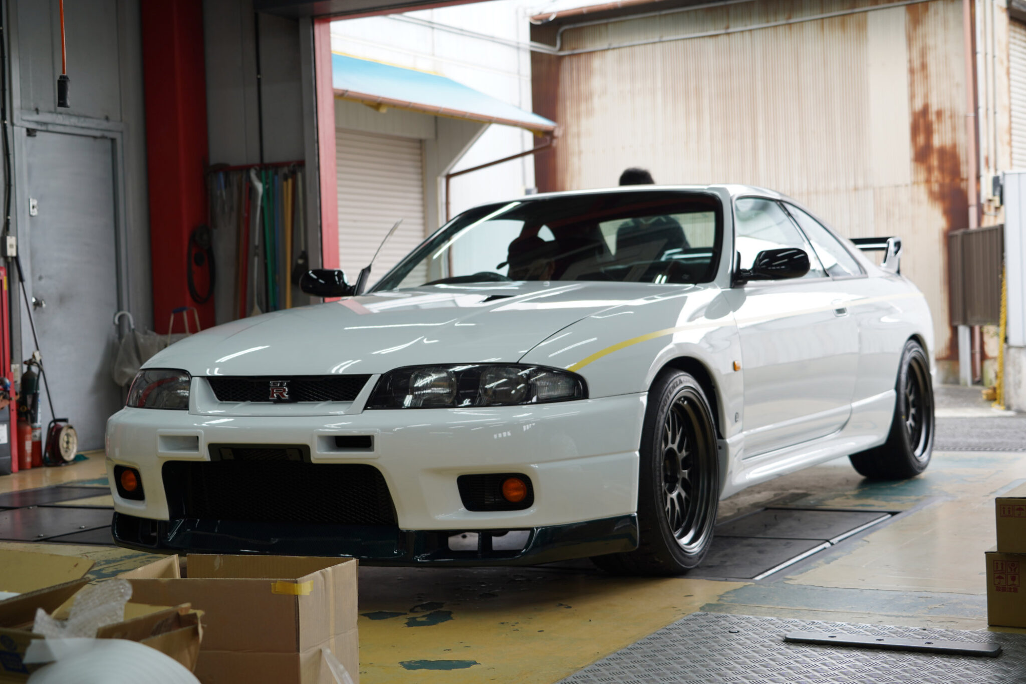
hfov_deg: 38.2
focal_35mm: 52
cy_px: 342
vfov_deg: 26.0
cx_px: 513
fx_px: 1482
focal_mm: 52
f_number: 4.5
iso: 160
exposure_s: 1/60
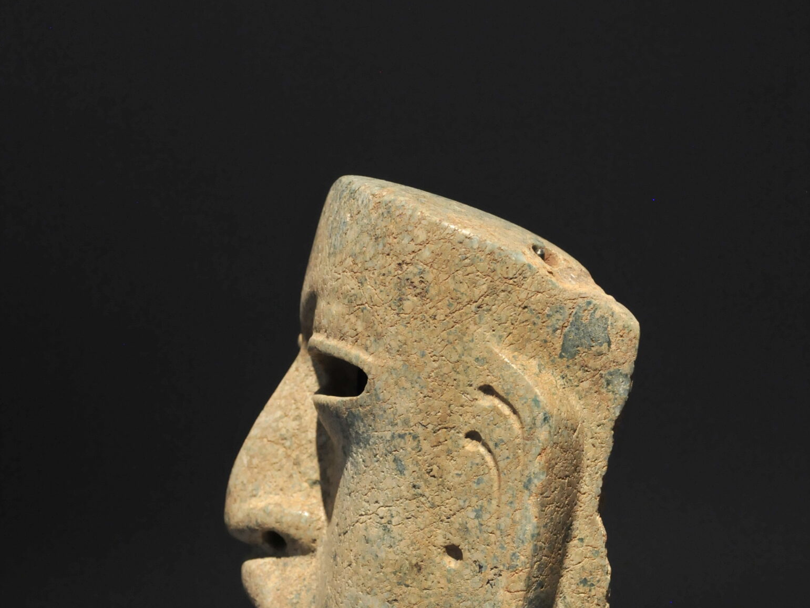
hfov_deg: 29.0
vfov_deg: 21.5
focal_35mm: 67
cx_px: 434
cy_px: 523
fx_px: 1568
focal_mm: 28
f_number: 5.6
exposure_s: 1/25
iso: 800
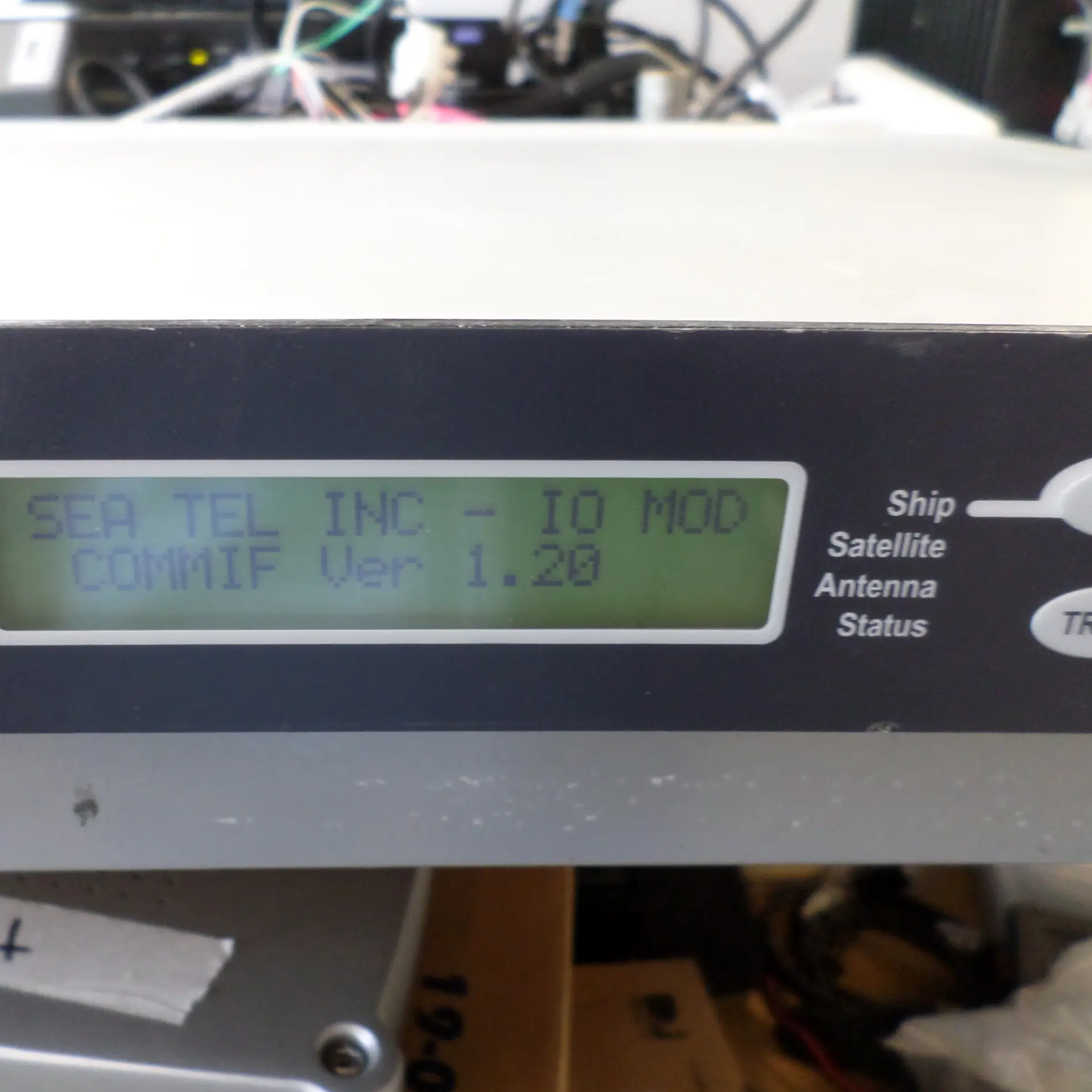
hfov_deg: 53.4
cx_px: 406
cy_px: 555
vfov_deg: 54.0
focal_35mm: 30
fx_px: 1071
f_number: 2.5
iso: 200
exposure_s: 1/30
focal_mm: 4.5
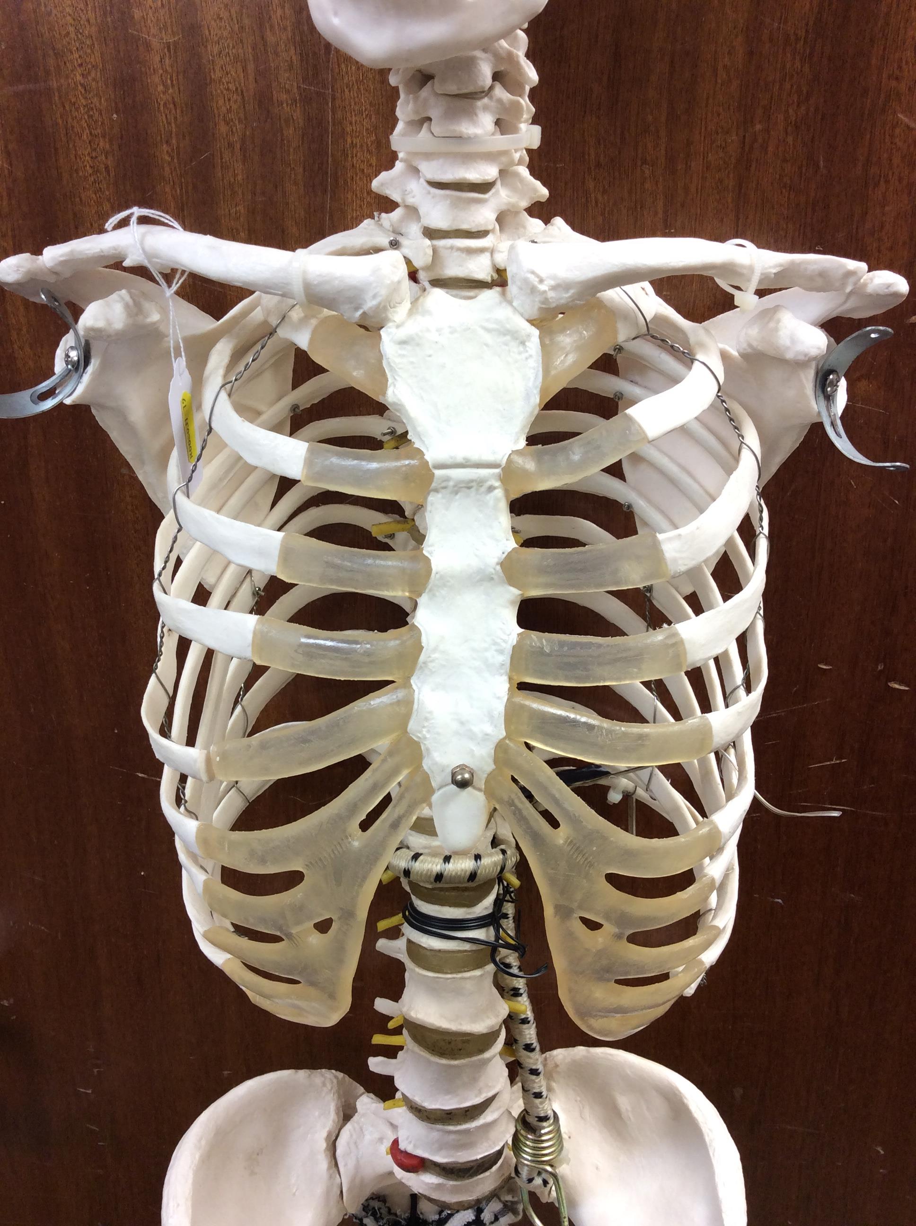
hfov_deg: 44.1
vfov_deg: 56.9
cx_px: 458
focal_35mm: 32
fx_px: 1132
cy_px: 613
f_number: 2.4
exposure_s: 1/25
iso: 50
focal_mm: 3.3
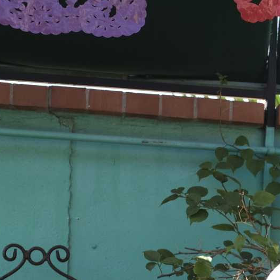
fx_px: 1116
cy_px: 342
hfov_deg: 13.4
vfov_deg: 13.9
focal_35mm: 122
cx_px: 434
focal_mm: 24.9
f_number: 5
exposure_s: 1/320
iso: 500
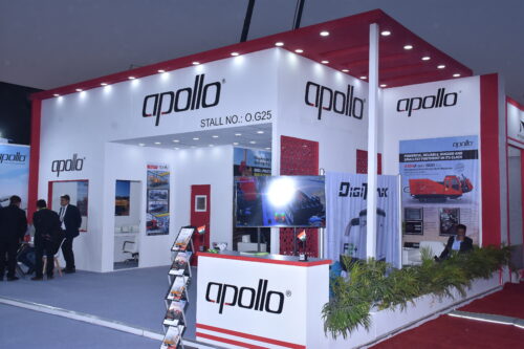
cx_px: 262
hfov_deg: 55.1
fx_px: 502
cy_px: 174
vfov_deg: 38.3
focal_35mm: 34
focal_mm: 23
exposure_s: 1/250
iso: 500
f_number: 8
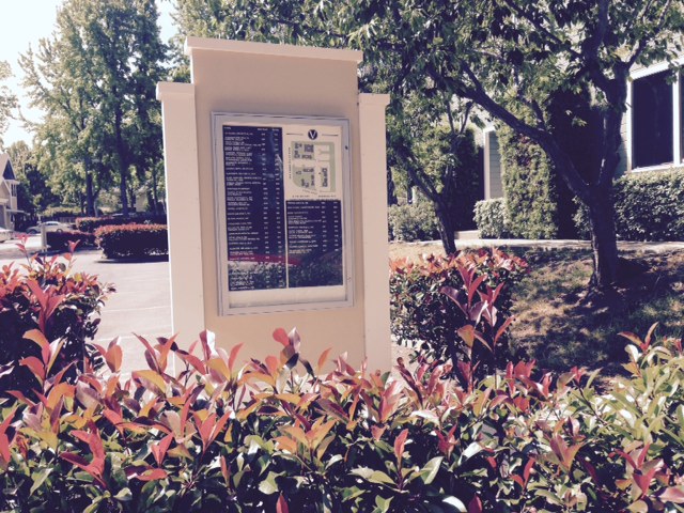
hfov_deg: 55.4
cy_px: 256
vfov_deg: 42.9
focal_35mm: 33
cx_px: 342
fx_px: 652
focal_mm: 4.12
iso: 50
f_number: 2.4
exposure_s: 1/638
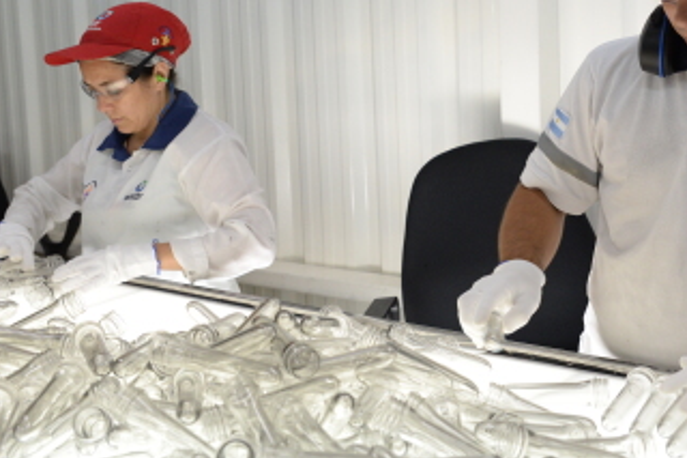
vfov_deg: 22.4
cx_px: 440
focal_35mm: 60
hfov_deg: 33.2
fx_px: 1144
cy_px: 129
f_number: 5
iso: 2000
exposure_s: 1/160
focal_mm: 40
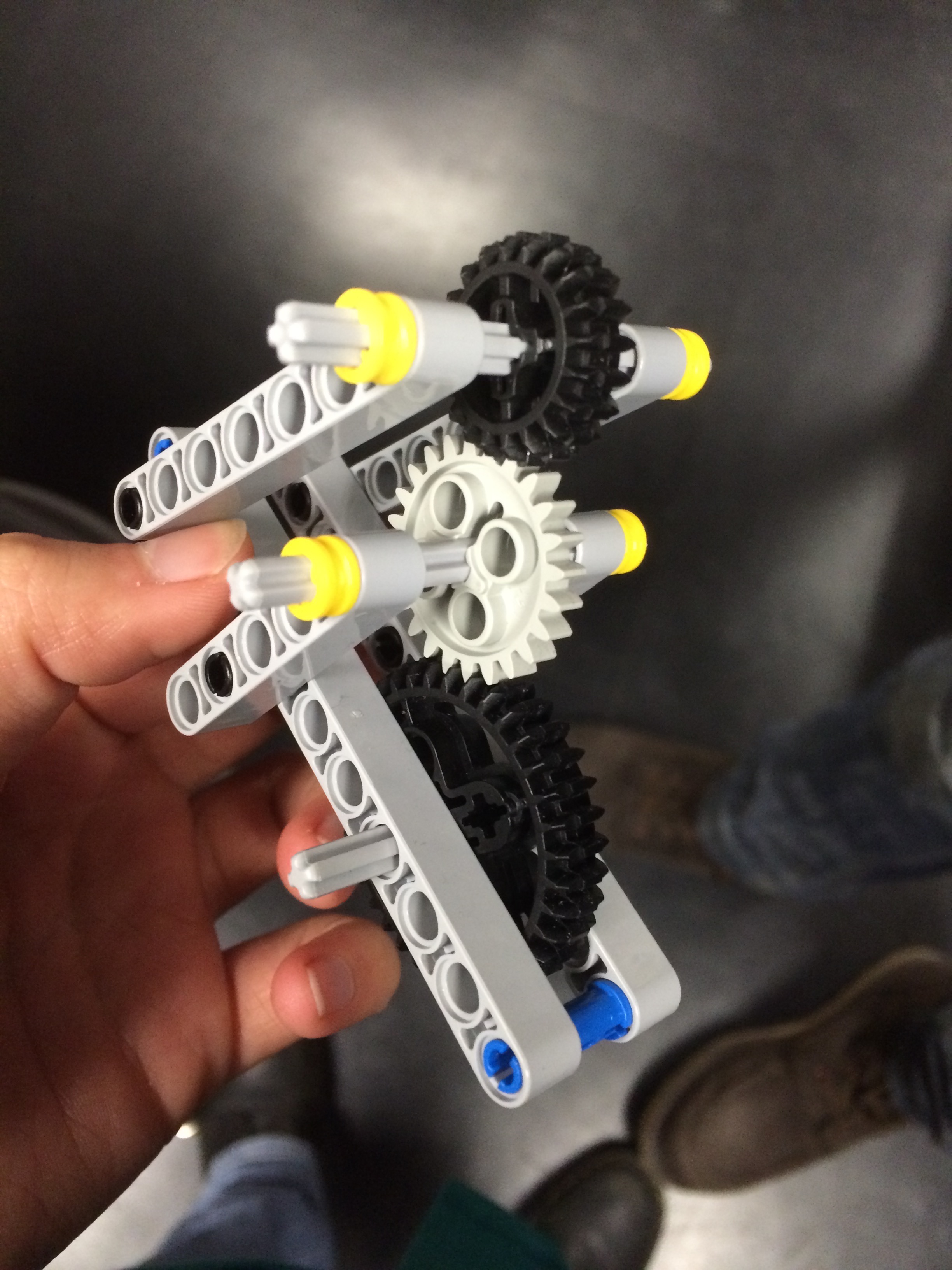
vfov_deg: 61.7
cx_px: 476
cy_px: 635
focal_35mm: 29
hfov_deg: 48.2
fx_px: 1063
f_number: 2.2
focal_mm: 4.15
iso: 320
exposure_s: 1/30
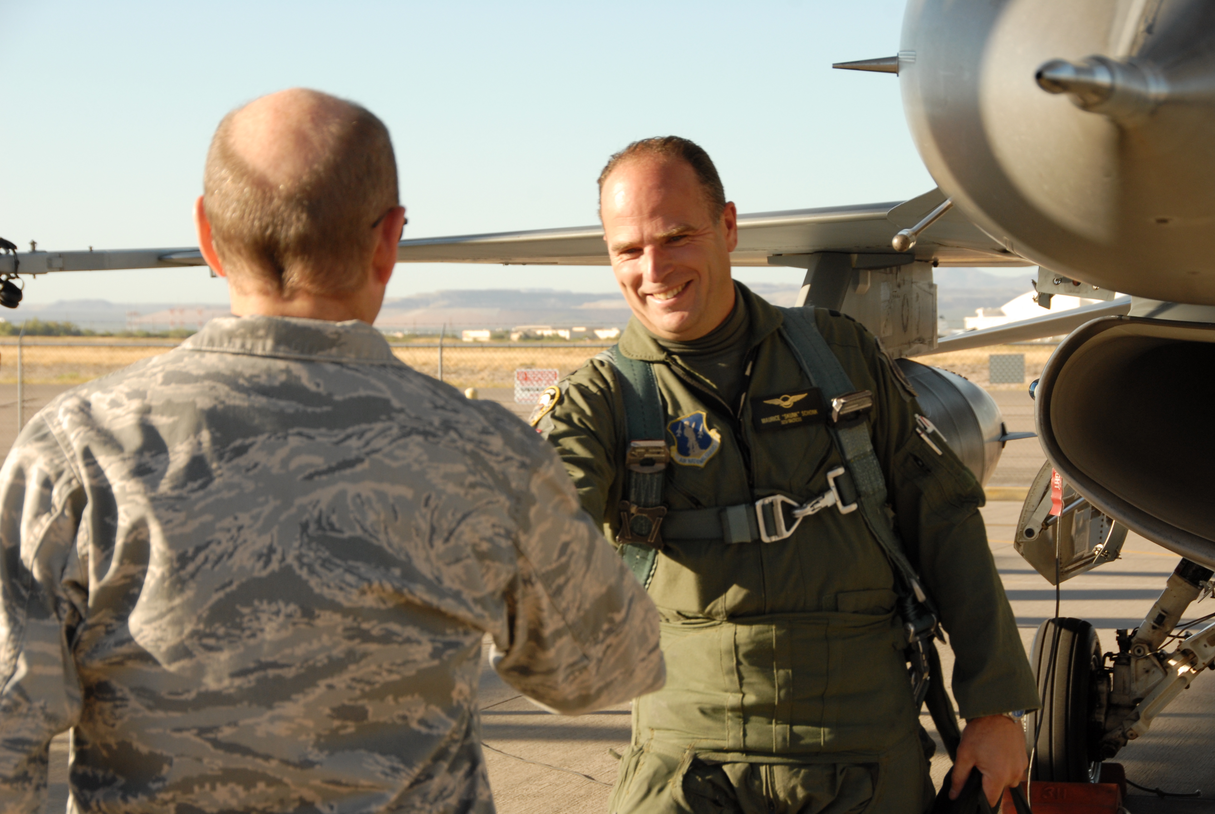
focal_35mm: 105
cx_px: 608
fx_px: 3548
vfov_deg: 13.1
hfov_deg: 19.4
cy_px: 407
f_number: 9
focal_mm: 70
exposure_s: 1/200
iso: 250
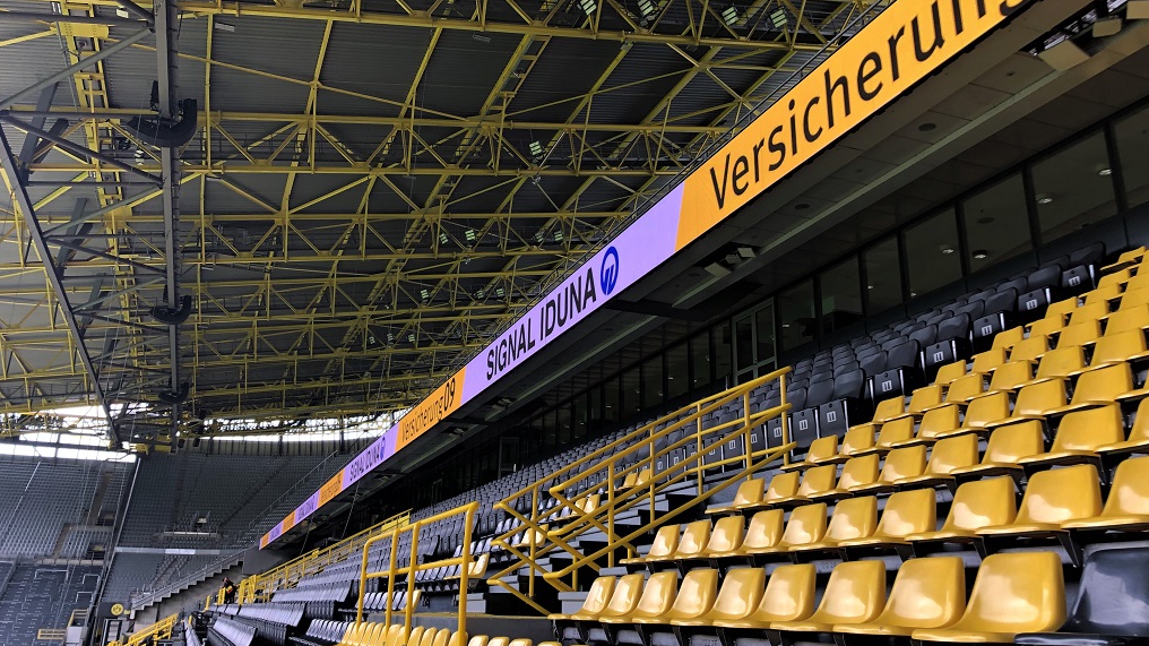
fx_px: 944
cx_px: 573
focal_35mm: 31
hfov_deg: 62.6
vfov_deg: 37.7
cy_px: 290
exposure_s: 1/120
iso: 64
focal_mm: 3.99
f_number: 1.8
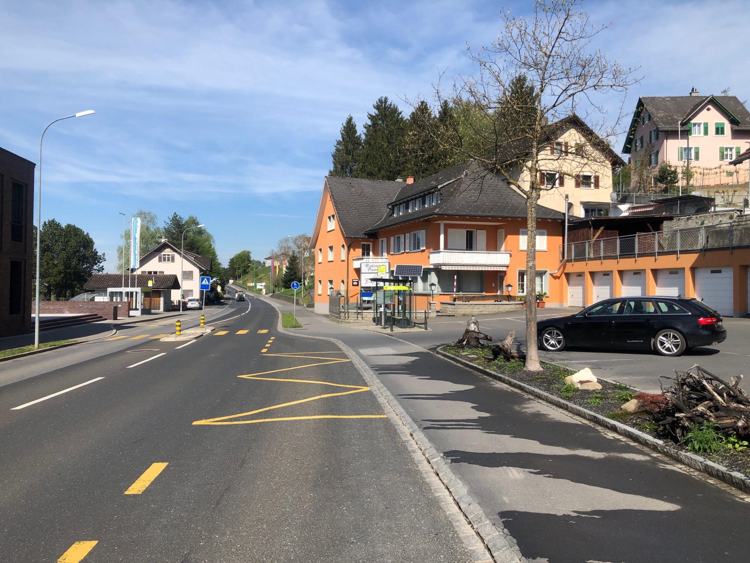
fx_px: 607
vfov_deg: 49.7
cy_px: 282
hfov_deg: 63.4
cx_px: 375
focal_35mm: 28
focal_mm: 3.99
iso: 20
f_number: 1.8
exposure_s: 1/2088
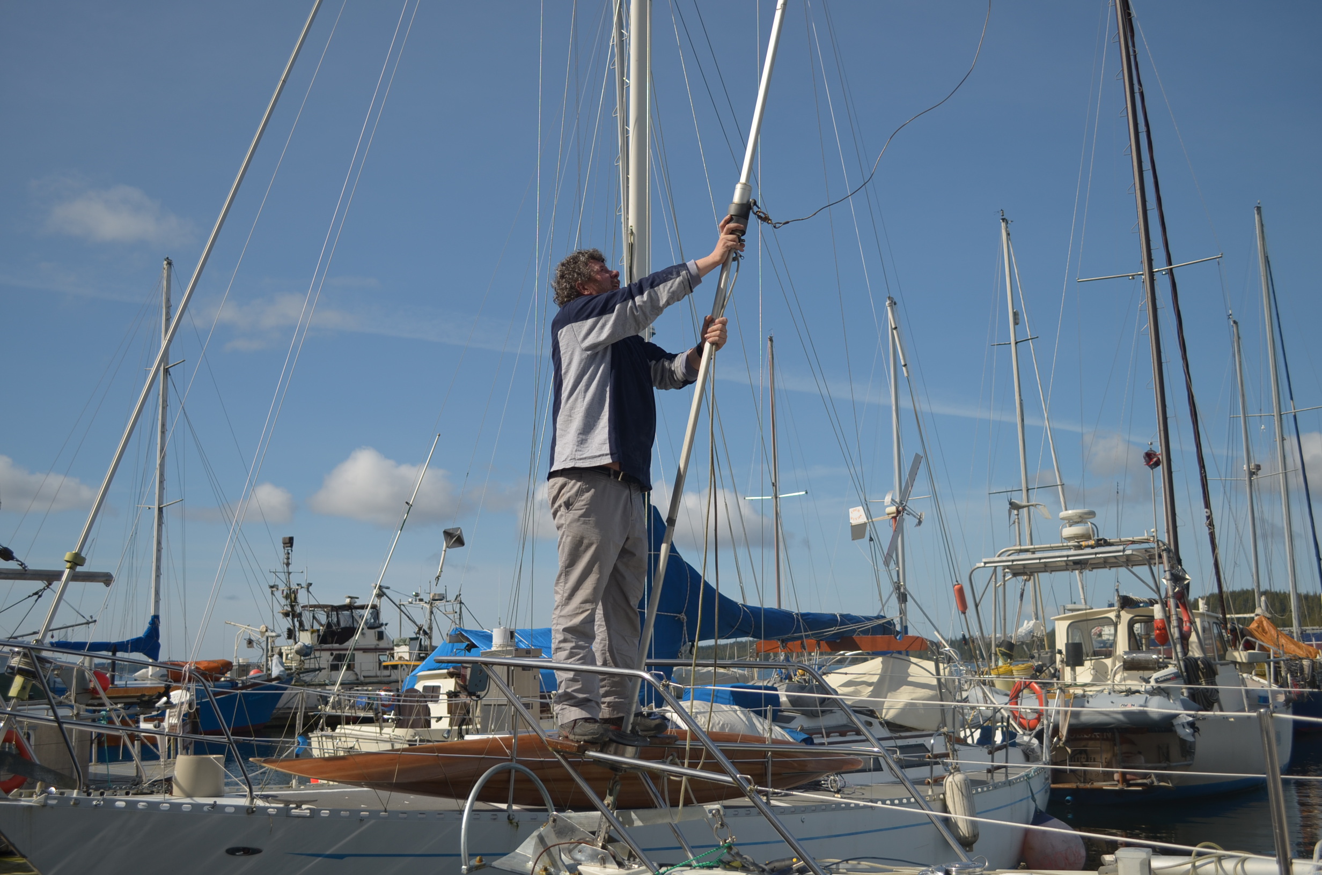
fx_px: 1209
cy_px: 438
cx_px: 661
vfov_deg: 39.8
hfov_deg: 57.3
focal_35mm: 33
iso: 100
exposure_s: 1/1600
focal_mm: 22
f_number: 4
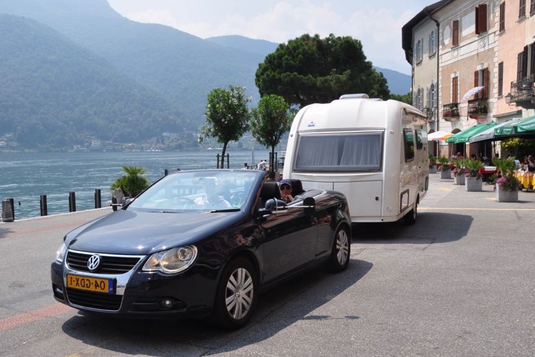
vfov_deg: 46.4
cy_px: 181
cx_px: 259
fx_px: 416
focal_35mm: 28
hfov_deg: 65.4
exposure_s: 1/500
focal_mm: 18
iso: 250
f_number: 11
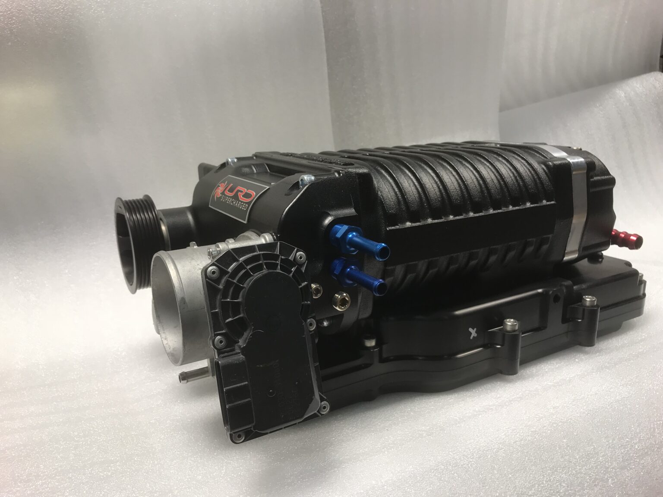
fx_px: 536
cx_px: 332
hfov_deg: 63.4
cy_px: 248
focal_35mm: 28
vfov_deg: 49.7
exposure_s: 1/60
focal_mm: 3.99
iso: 25
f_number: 1.8
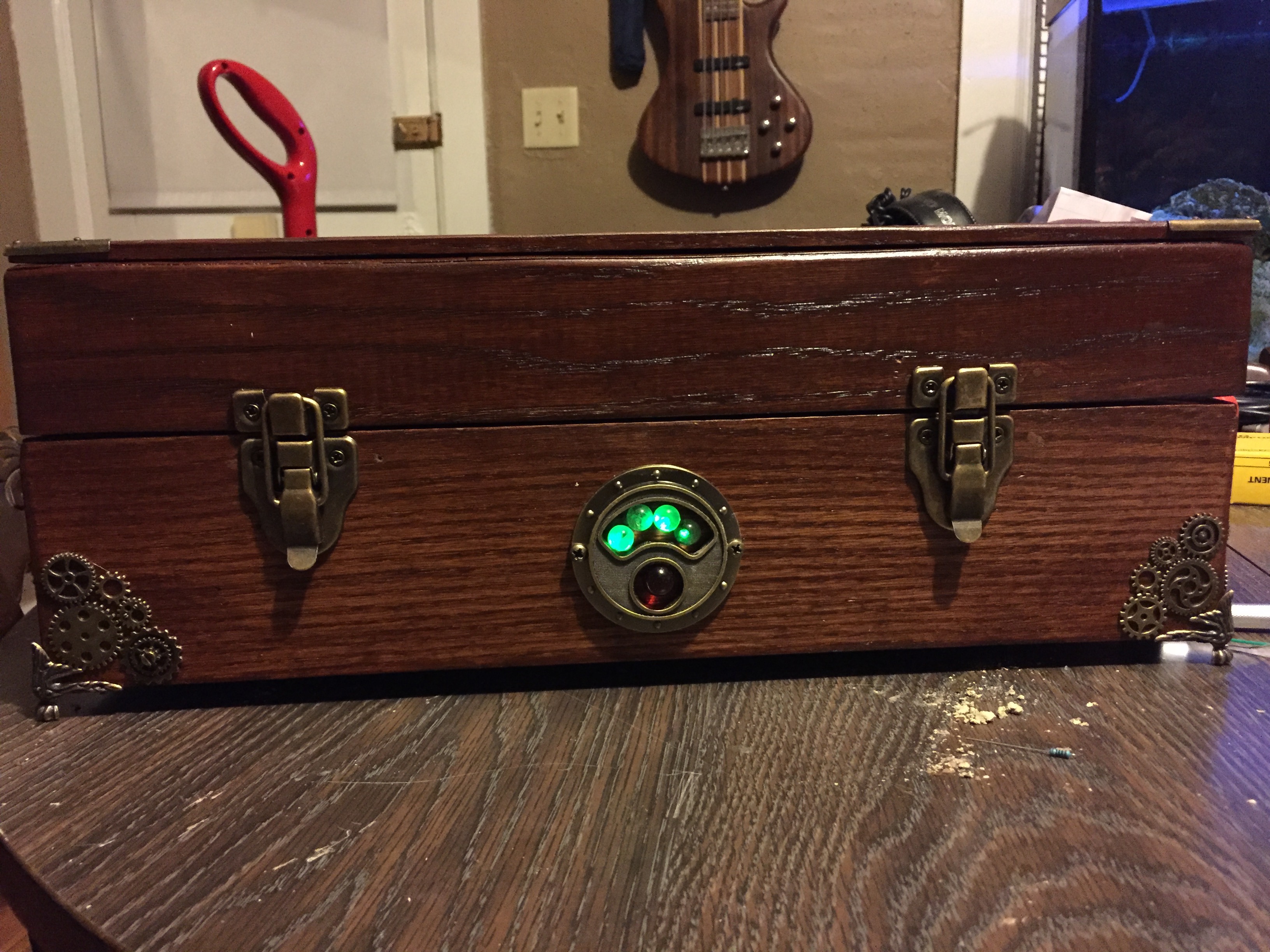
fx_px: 1064
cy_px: 476
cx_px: 635
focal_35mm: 29
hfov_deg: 61.7
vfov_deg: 48.2
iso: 640
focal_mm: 4.15
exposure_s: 1/15
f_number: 2.2
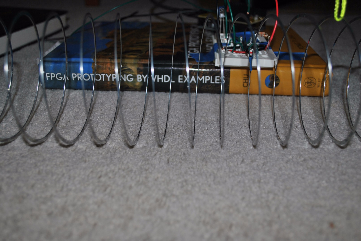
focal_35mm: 39
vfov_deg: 34.3
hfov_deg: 49.5
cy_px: 120
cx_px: 180
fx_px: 392
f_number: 4.2
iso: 100
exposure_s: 1/125
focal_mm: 26
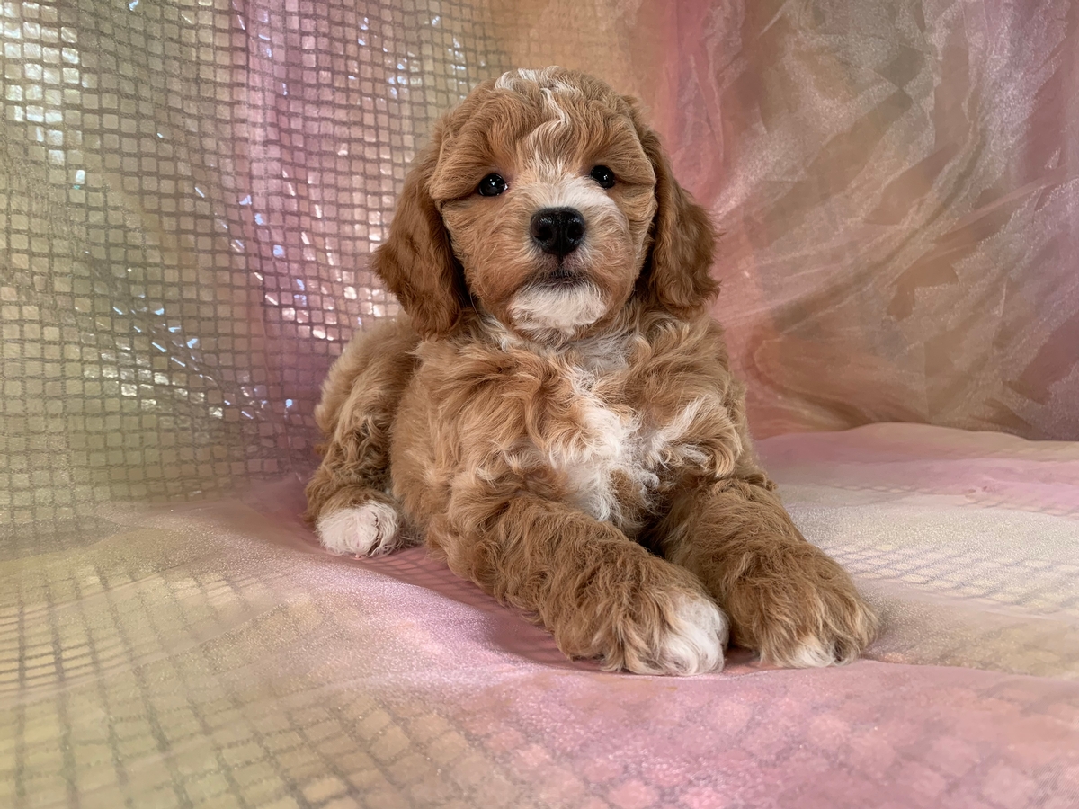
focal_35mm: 26
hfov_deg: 67.3
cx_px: 540
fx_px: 810
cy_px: 404
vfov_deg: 53.1
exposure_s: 1/60
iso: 50
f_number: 1.8
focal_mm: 4.25
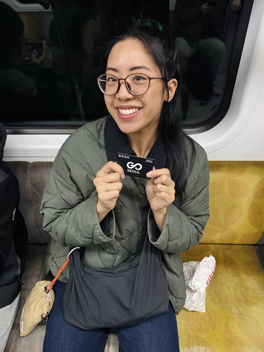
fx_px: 244
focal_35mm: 24
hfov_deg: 56.8
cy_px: 176
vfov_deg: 71.6
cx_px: 132
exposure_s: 1/60
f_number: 1.78
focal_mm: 6.76
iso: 400
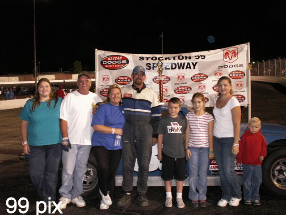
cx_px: 143
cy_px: 108
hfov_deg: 52.6
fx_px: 289
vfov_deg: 40.7
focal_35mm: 35
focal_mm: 5.86
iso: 160
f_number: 2.8
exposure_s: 1/40
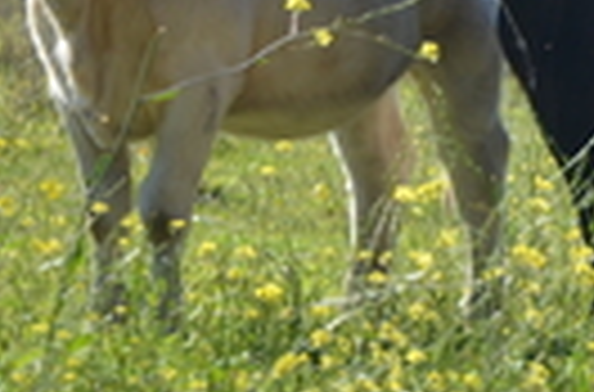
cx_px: 1256
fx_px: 7596
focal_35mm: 462
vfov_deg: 3.0
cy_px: 43
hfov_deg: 4.4
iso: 200
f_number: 5.6
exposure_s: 1/640
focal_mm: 70
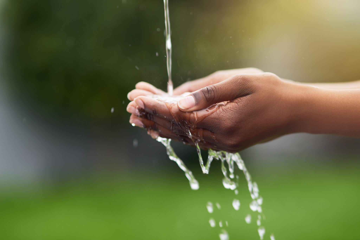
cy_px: 120
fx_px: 850
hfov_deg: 23.9
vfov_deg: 16.1
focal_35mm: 85
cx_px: 180
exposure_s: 1/250
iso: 125
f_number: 1.8
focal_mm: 85
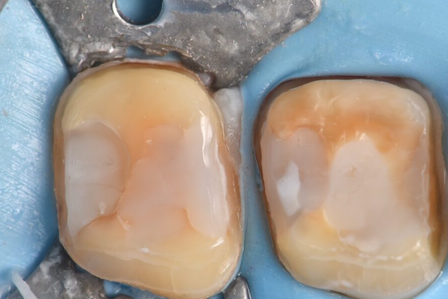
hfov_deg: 11.5
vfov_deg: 7.7
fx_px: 2227
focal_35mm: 179
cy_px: 166
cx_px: 242
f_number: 32
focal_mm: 105
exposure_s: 1/160
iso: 200
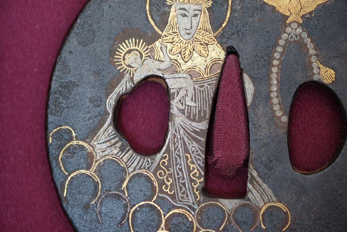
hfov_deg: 22.6
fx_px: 867
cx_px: 174
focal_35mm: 90
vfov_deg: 15.2
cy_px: 116
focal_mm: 60
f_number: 2.4
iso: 200
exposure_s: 1/15
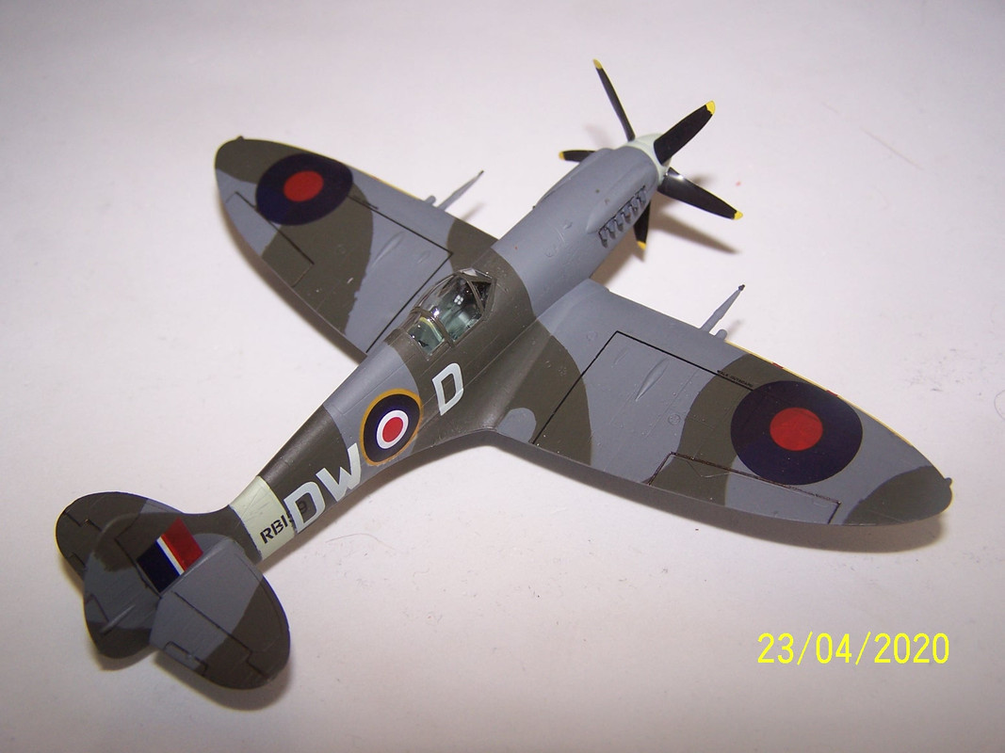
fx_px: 1103
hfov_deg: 49.0
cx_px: 502
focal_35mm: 38
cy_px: 376
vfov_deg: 37.7
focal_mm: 6.3
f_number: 2.8
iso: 80
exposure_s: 1/60
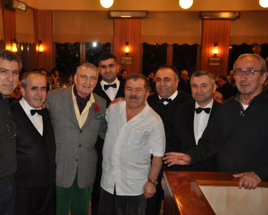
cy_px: 108
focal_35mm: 45
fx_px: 357
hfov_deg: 40.9
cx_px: 104
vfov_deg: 33.4
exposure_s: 1/60
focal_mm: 26
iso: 800
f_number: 4
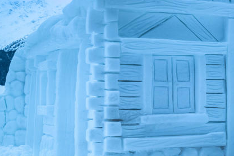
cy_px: 97
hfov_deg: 17.4
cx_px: 420
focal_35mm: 96
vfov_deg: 14.2
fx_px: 624
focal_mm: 20
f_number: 16
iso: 200
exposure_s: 1/3
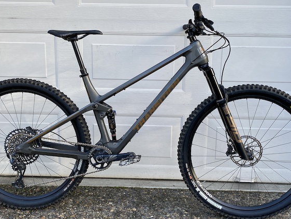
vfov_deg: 38.7
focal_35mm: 37
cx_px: 141
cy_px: 112
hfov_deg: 50.1
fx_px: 311
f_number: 1.8
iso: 32
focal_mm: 4.25
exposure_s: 1/293
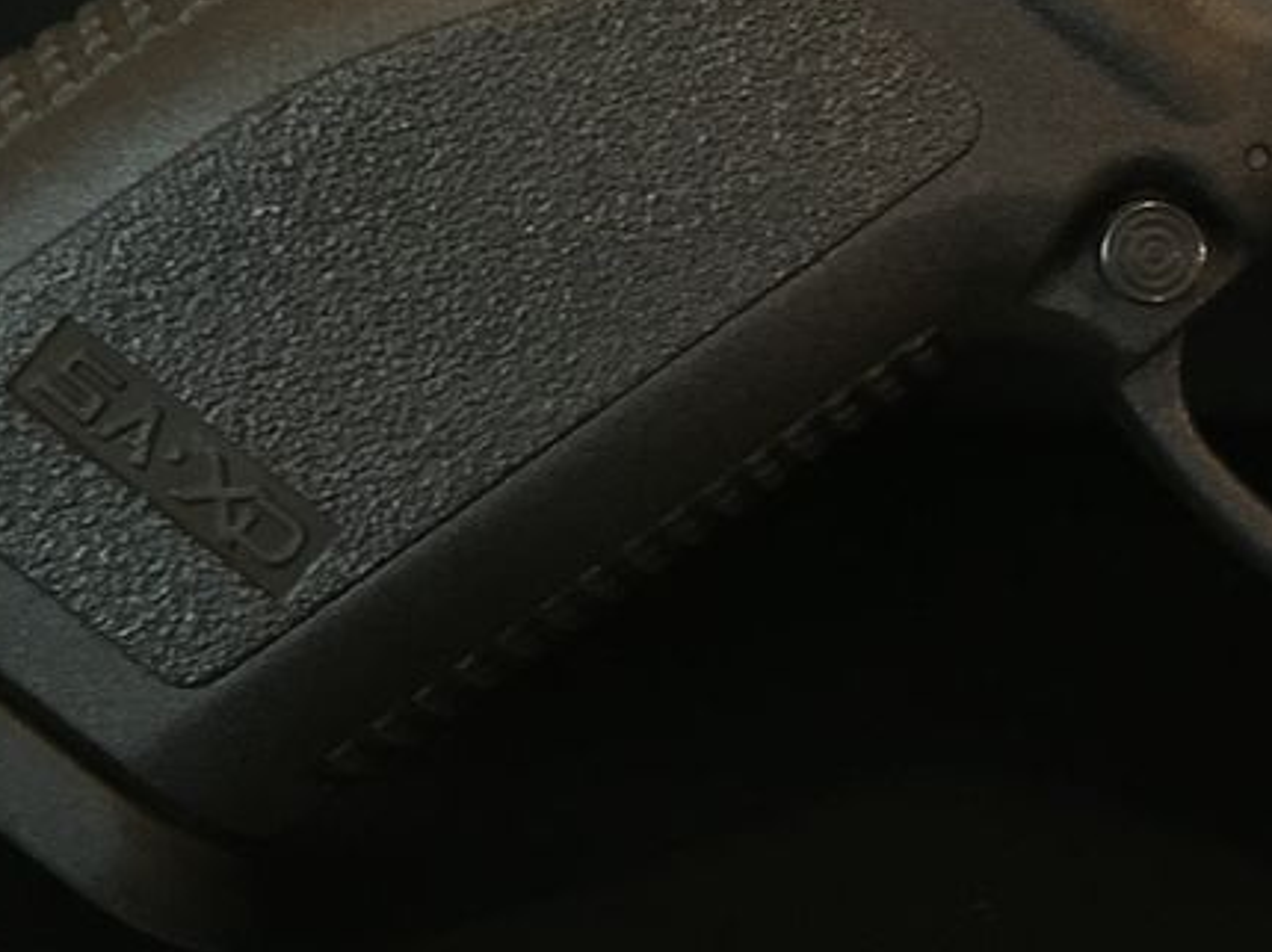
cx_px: 1168
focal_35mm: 81
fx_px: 2975
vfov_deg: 18.0
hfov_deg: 23.4
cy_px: 177
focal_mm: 4.15
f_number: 2.2
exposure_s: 1/15
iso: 400
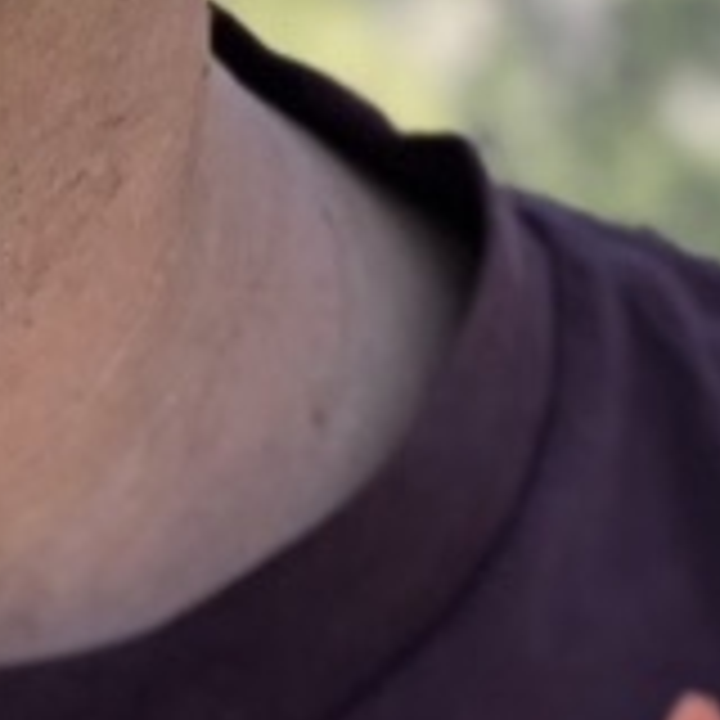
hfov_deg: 8.1
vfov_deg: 7.5
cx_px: 945
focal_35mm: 212
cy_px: -1199
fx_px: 4989
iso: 20
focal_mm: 2.87
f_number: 2.2
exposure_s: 1/182
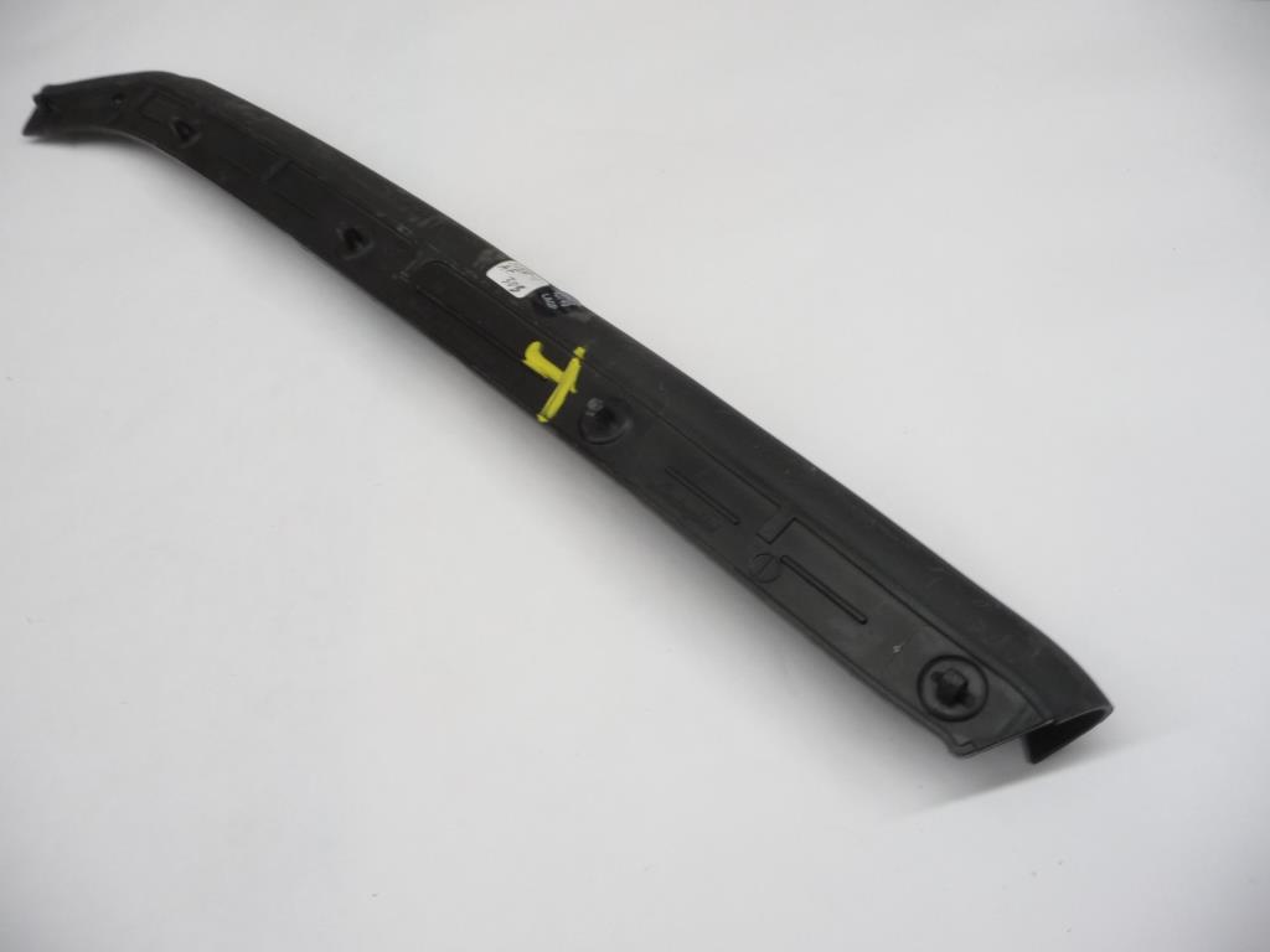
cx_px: 635
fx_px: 1027
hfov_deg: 63.4
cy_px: 476
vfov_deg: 49.7
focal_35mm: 28
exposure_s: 1/30
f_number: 3.3
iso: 160
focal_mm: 4.7
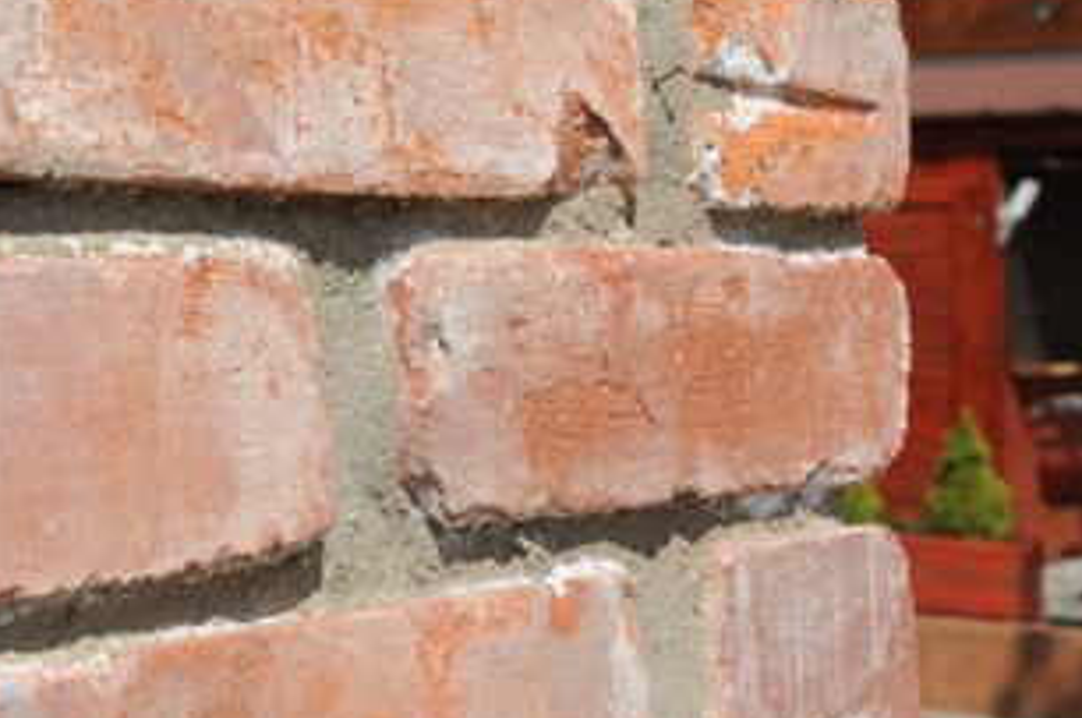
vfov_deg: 14.4
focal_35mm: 94
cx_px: 71
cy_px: 104
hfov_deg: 21.2
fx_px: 2821
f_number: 10
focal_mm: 30
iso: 200
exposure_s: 1/400
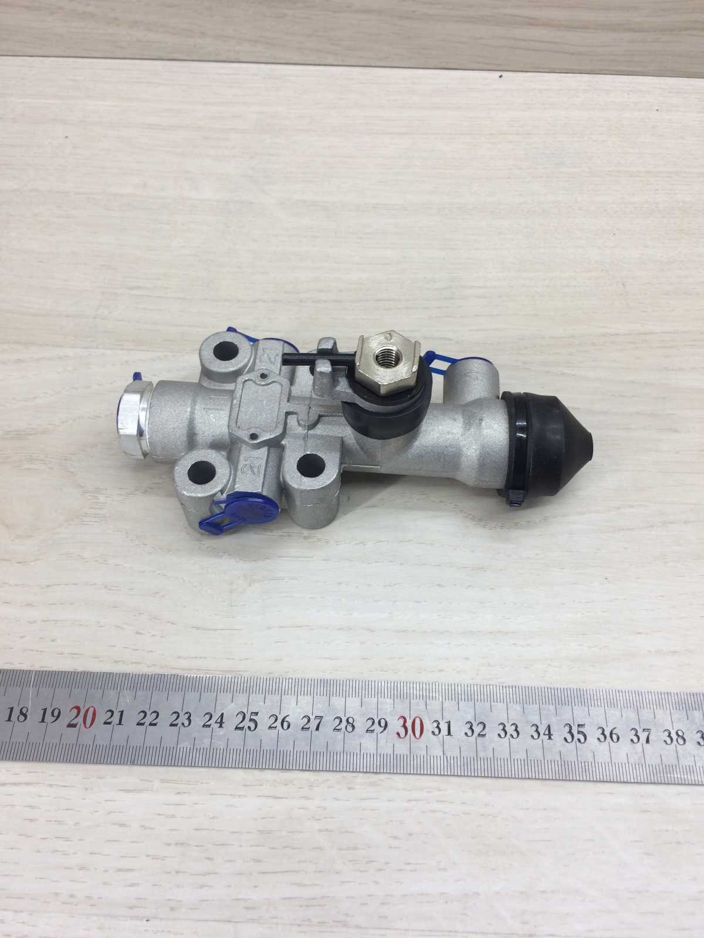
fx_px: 786
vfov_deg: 61.7
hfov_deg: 48.2
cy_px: 469
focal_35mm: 29
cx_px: 352
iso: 32
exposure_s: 1/50
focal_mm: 4.15
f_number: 2.2
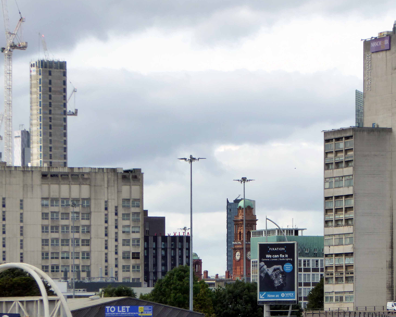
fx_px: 2883
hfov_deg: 7.9
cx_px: 256
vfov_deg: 6.3
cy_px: 188
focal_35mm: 246
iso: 160
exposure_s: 1/320
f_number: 5.3
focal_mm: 24.2
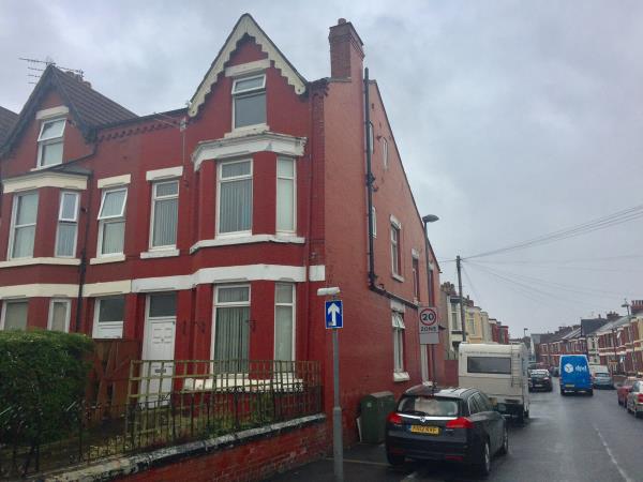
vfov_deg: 48.2
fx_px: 539
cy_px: 241
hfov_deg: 61.7
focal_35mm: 29
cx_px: 322
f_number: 2.2
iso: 32
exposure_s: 1/2326
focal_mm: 4.15
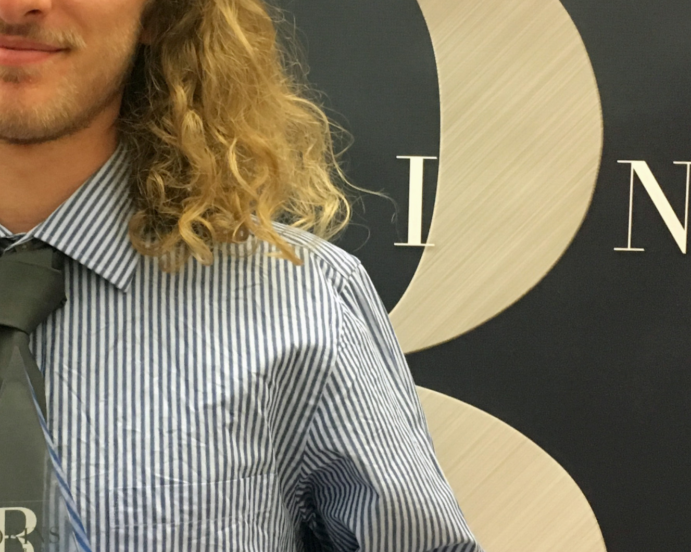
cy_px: 260
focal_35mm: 64
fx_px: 1309
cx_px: 279
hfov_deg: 29.5
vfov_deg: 23.8
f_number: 2.2
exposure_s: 1/17
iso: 200
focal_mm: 4.15
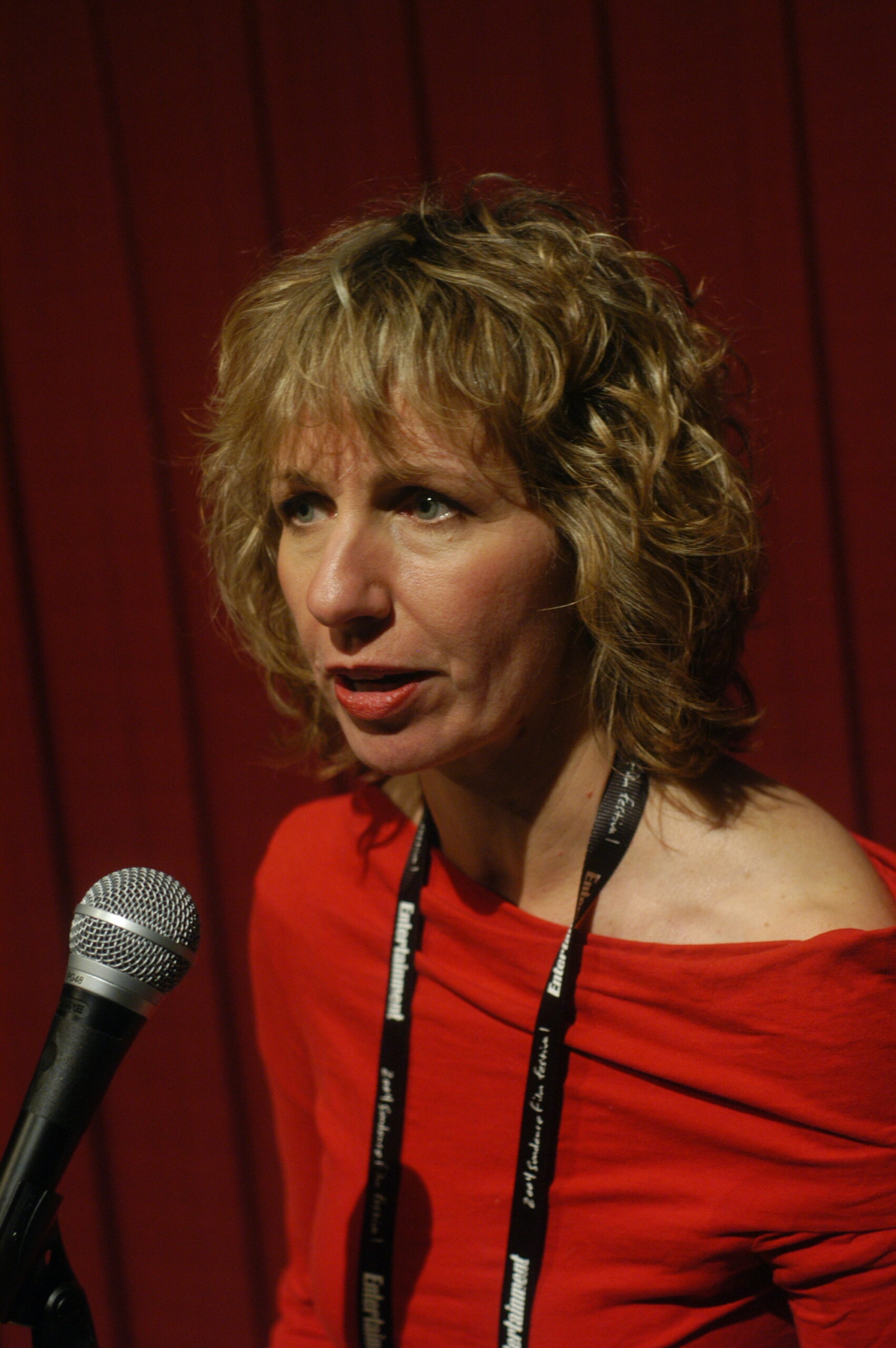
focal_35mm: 75
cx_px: 448
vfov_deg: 27.0
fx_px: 2805
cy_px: 674
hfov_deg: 18.1
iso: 640
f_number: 2.8
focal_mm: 50
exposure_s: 1/80
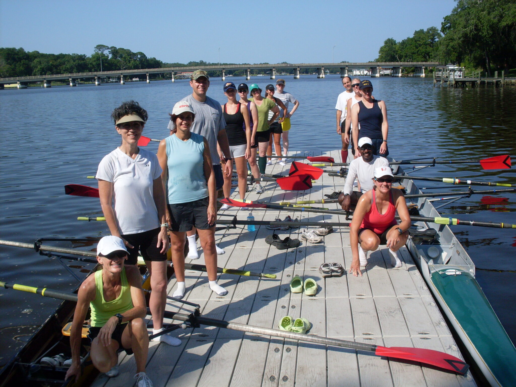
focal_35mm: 38
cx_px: 258
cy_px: 194
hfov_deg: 49.0
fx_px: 566
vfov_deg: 37.7
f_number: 8.4
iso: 80
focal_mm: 6.3
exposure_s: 1/250
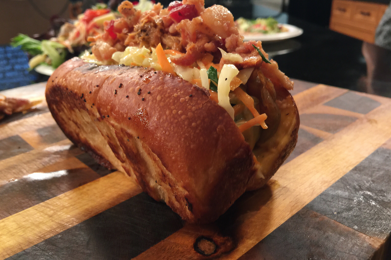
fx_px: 337
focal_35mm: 31
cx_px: 194
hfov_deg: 60.3
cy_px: 120
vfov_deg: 42.3
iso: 40
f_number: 2.2
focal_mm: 4.15
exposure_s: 1/15
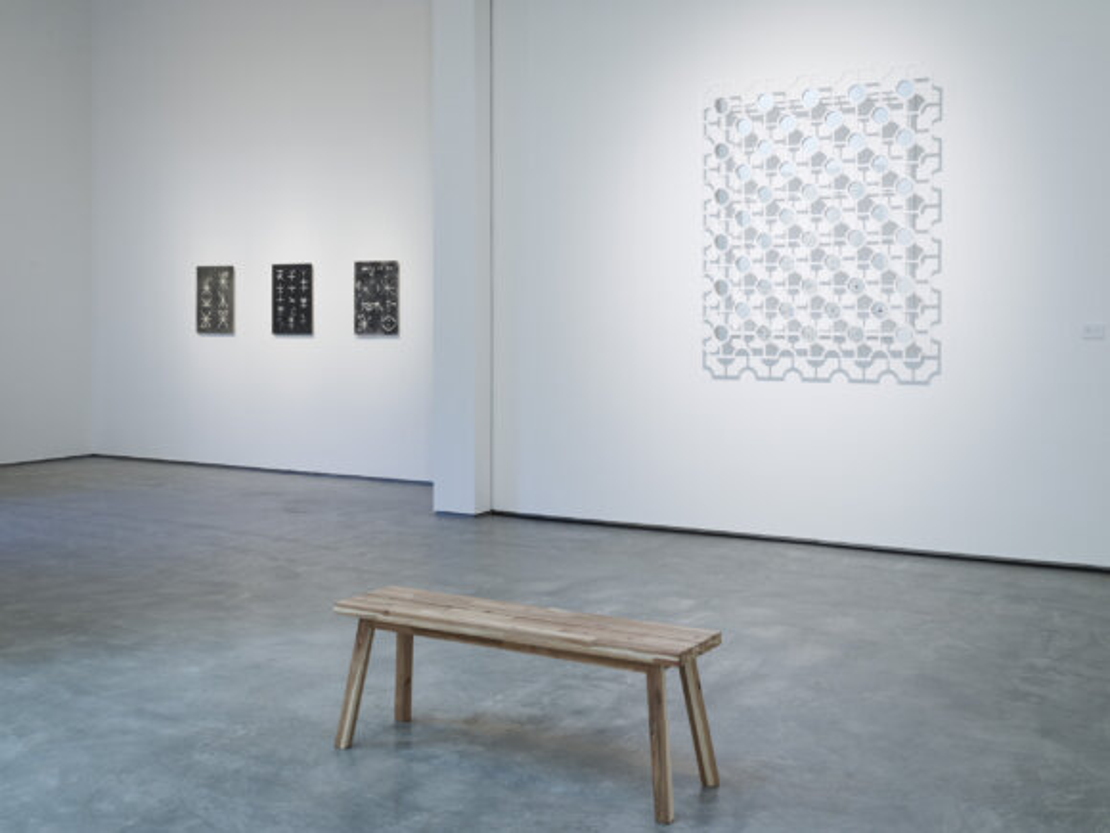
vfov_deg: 40.7
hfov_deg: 52.6
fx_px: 1122
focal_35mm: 35
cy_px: 416
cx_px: 555
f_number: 11
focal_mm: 45
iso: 100
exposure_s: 1/1.67
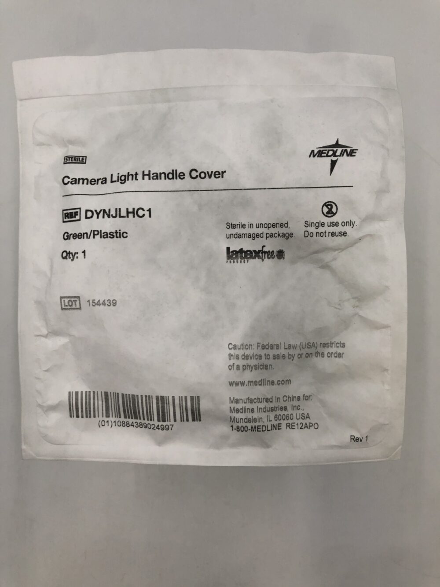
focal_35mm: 28
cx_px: 220
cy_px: 294
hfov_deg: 49.8
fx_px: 474
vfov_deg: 63.4
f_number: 1.8
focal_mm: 3.99
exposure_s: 1/120
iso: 50
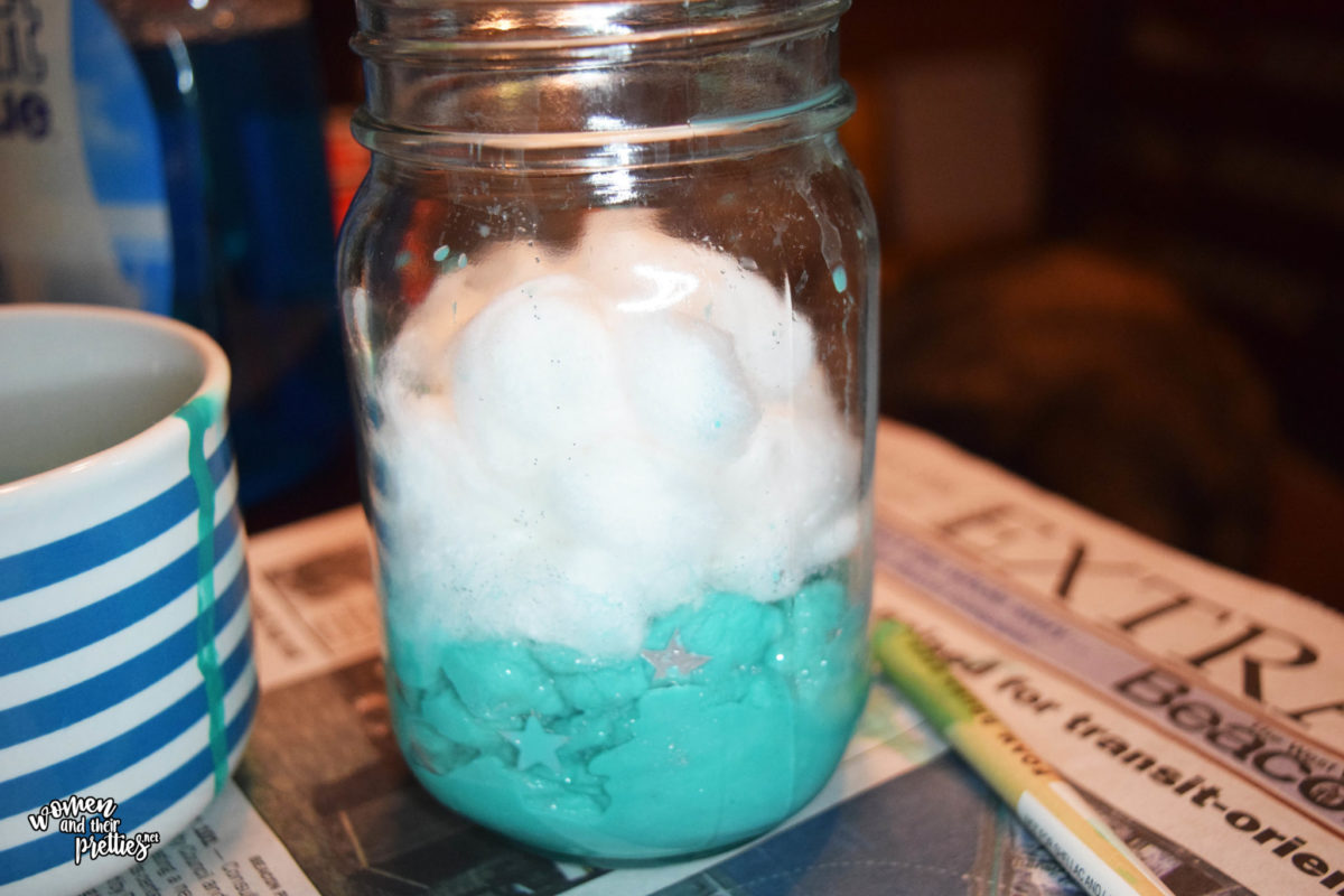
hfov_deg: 46.4
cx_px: 672
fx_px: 1568
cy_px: 448
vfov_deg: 31.9
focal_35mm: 42
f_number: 4.2
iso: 2500
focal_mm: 28
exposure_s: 1/500
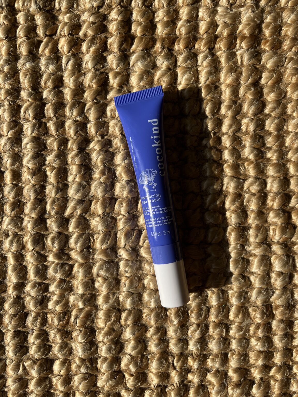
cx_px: 149
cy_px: 198
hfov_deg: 53.1
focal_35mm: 26
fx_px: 298
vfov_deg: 67.3
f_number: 1.6
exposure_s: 1/1355
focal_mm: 5.1
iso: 50
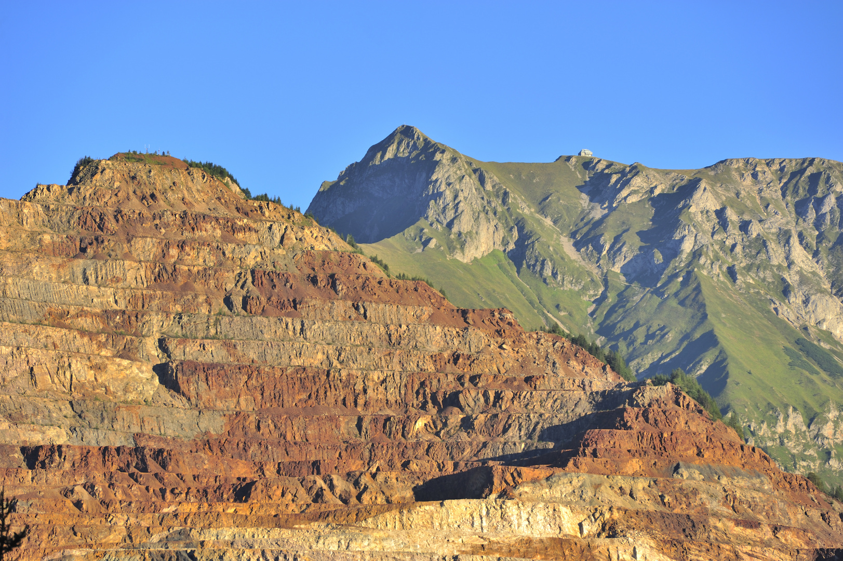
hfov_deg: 10.6
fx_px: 4563
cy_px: 280
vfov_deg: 7.0
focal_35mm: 195
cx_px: 422
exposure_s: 1/160
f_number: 8
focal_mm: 195
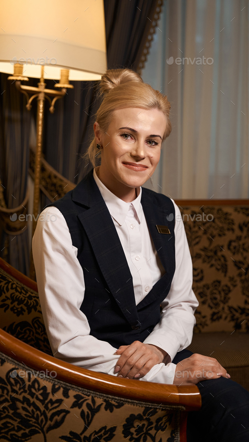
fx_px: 687
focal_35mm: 59
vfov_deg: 35.7
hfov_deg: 20.5
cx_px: 110
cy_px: 214
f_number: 3.2
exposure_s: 1/200
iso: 1000
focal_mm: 53.5
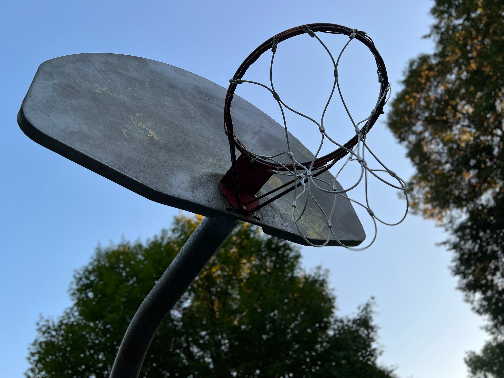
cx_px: 252
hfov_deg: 67.3
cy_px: 189
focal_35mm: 26
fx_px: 379
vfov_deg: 53.1
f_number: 1.5
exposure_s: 1/431
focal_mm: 5.7
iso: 50
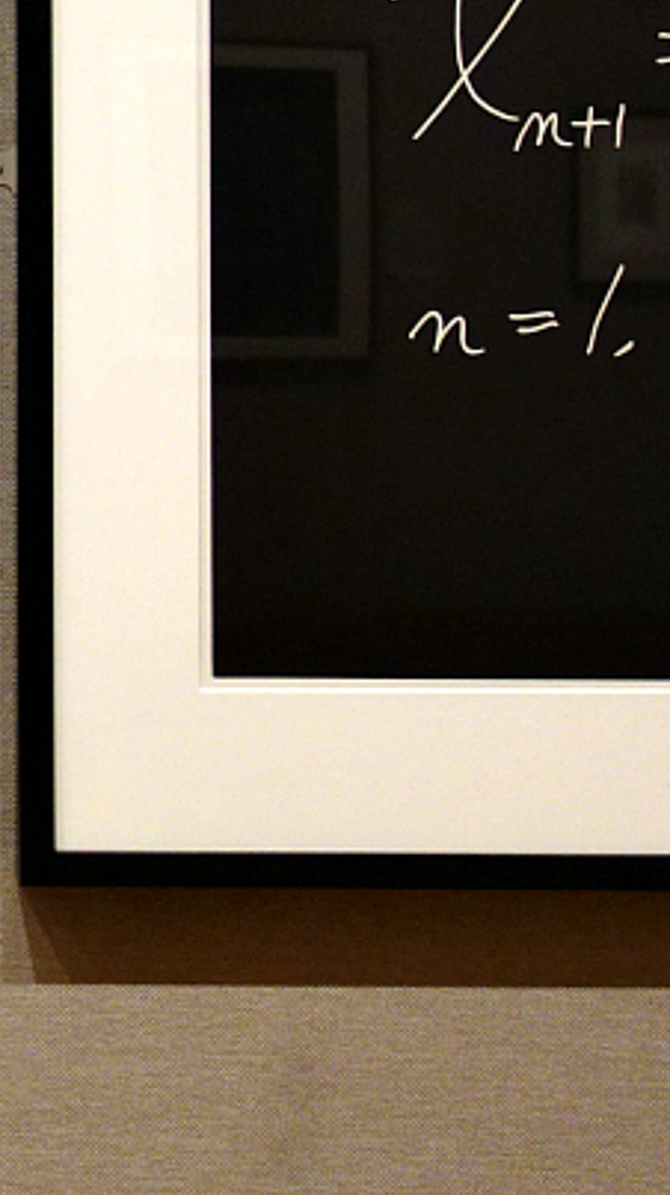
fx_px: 3229
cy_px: 171
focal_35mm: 102
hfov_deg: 11.4
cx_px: -296
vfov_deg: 20.6
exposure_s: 1/30
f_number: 1.8
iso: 320
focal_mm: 10.4
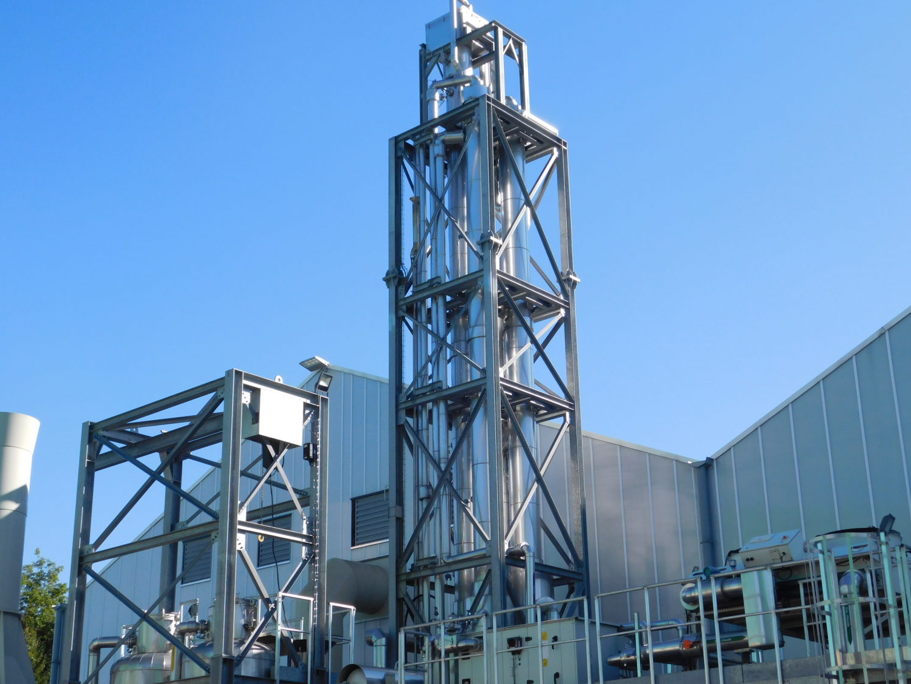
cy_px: 346
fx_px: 1369
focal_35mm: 52
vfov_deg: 28.0
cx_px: 457
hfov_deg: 36.8
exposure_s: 1/800
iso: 125
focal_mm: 9
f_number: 3.8
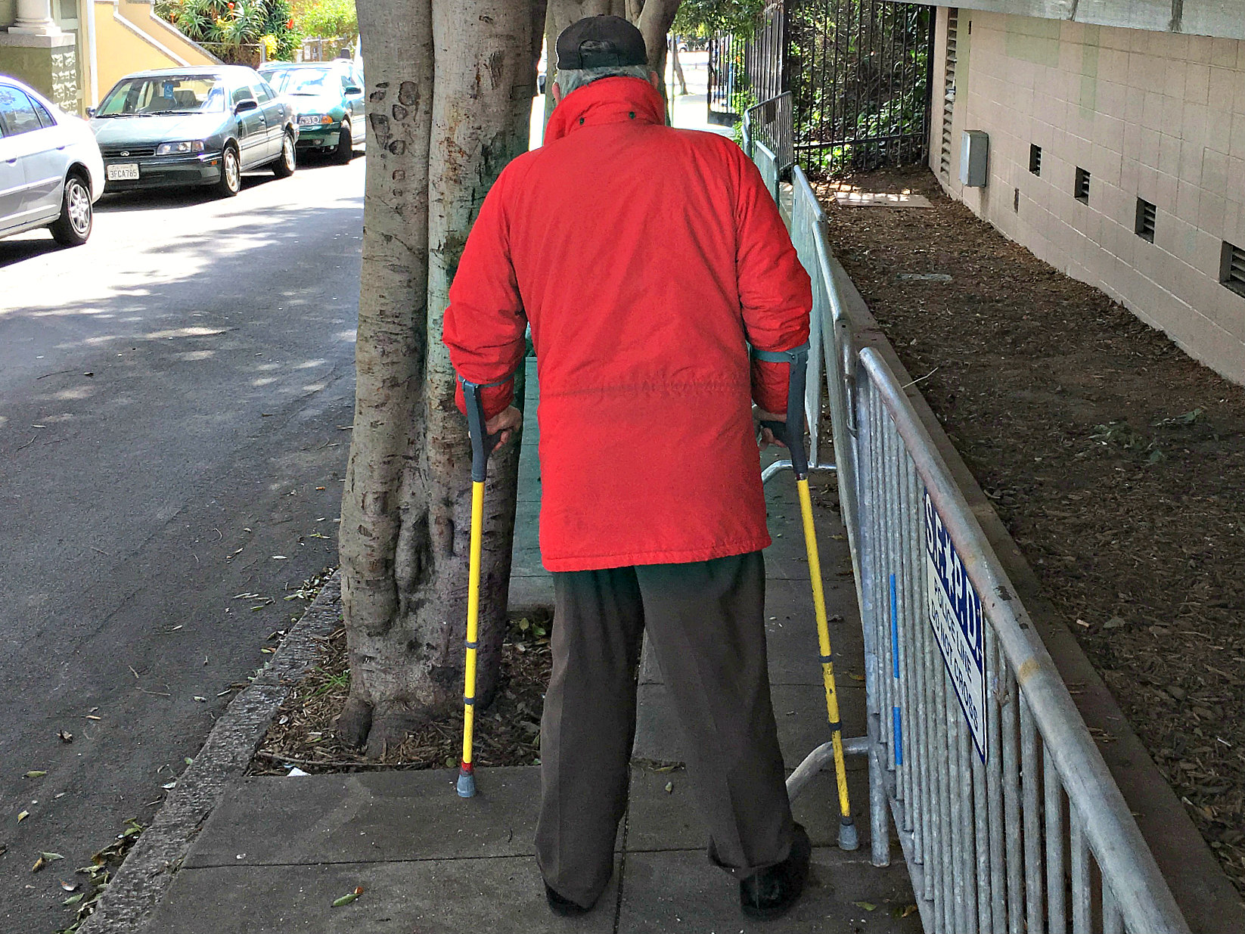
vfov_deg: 48.2
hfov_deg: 61.7
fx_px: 1043
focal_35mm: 29
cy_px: 467
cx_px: 622
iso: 25
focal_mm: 4.15
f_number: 2.2
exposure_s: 1/278
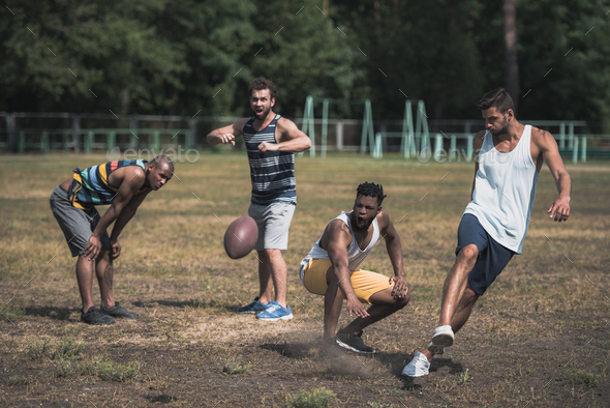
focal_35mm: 130
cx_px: 305
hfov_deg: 15.8
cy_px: 204
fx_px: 2204
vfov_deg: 10.6
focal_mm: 130
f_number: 2.8
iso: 100
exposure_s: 1/2000
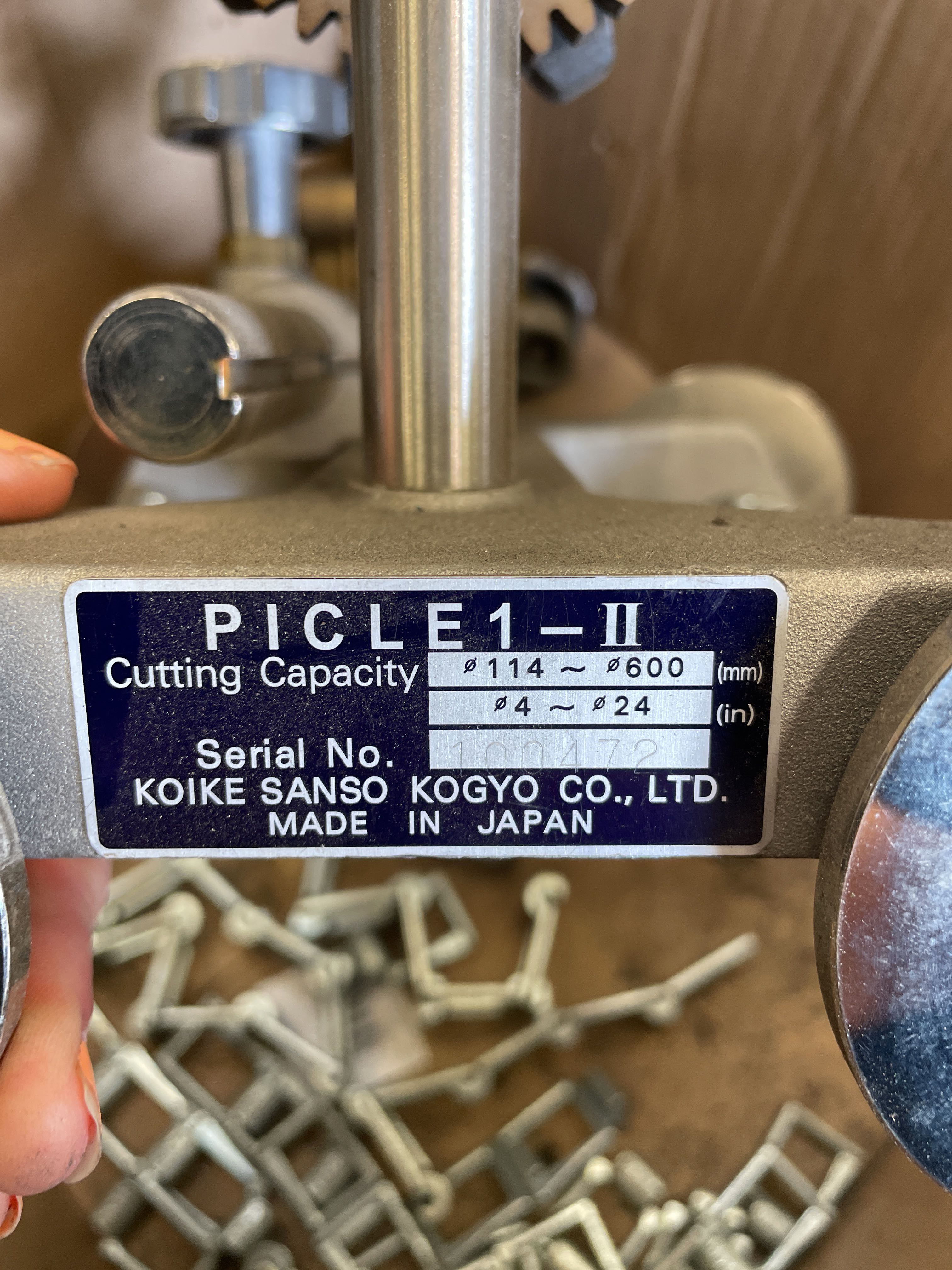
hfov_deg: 53.1
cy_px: 635
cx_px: 476
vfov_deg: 67.3
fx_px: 953
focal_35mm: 26
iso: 125
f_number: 1.6
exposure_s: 1/50
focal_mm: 4.2
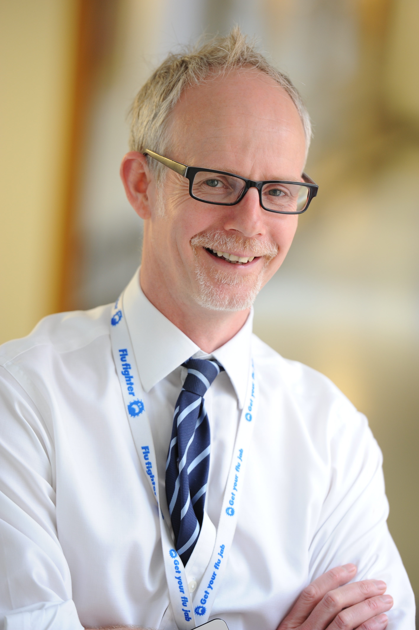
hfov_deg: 6.9
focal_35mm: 200
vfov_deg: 10.3
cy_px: 315
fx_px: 3496
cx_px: 210
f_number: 3.5
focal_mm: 200
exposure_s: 1/60
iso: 640
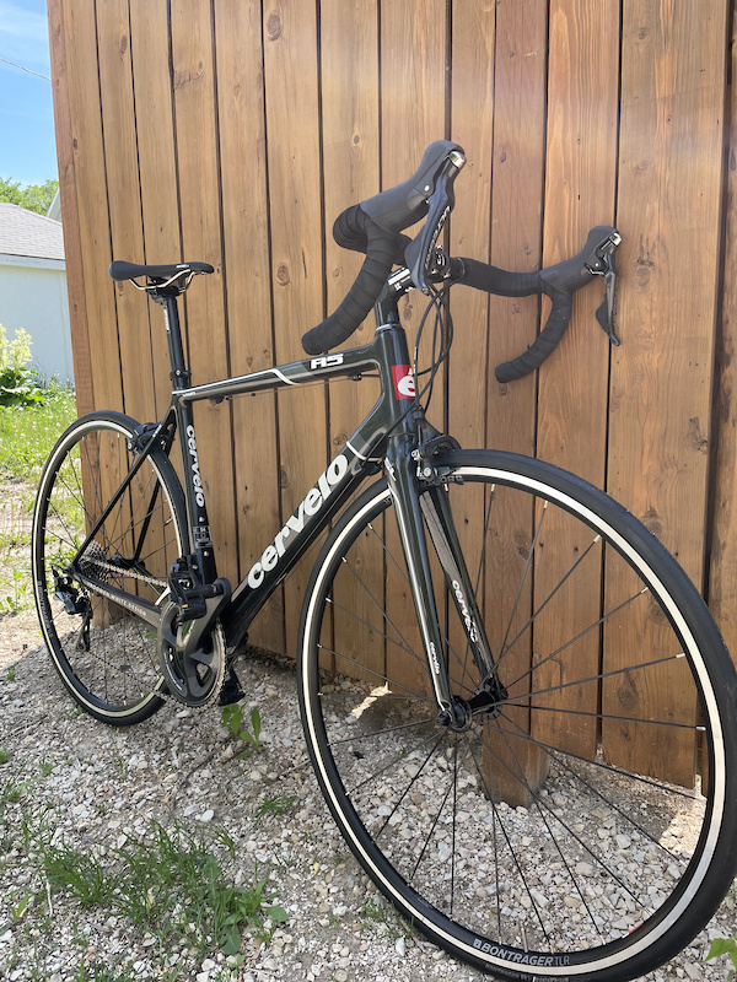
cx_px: 368
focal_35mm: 26
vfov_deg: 67.3
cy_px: 491
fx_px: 738
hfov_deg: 53.1
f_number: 1.6
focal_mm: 4.2
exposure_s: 1/569
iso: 32
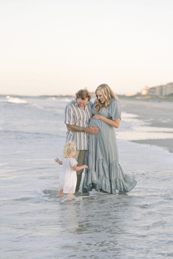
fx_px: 663
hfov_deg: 14.9
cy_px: 130
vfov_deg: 22.1
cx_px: 86
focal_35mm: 92
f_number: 2.8
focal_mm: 92
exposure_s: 1/1000
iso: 400
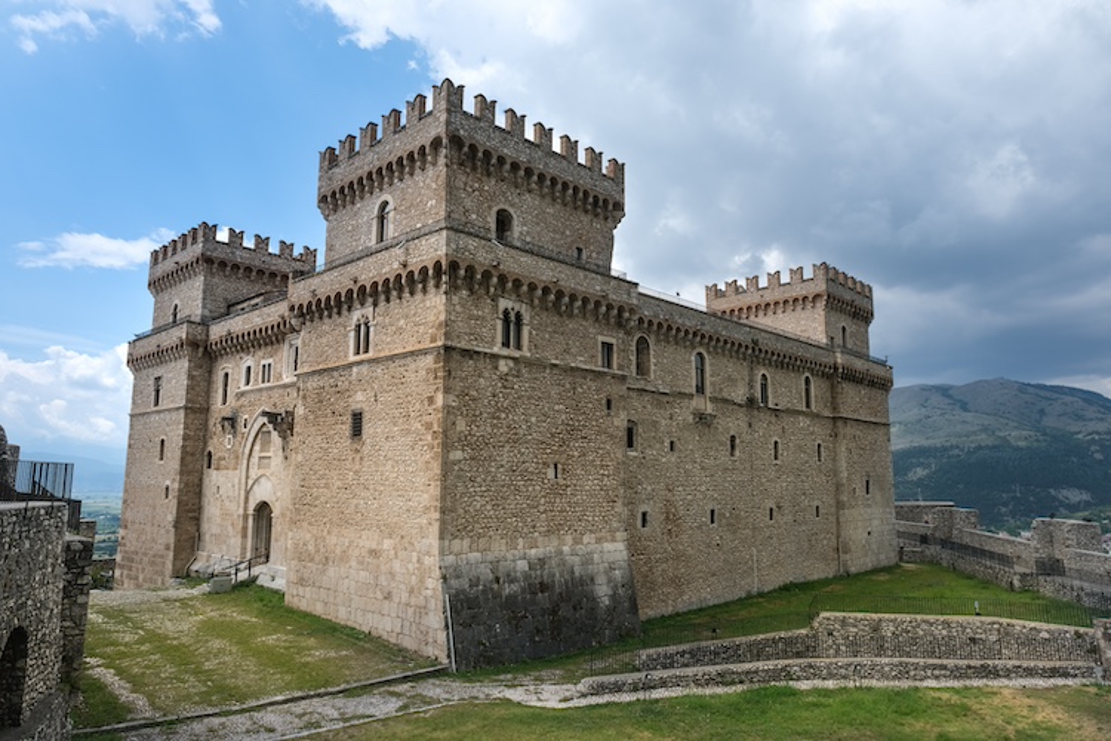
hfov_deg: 73.7
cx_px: 556
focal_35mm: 24
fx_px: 741
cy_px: 370
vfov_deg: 53.1
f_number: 9
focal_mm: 16
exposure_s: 1/250
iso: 160
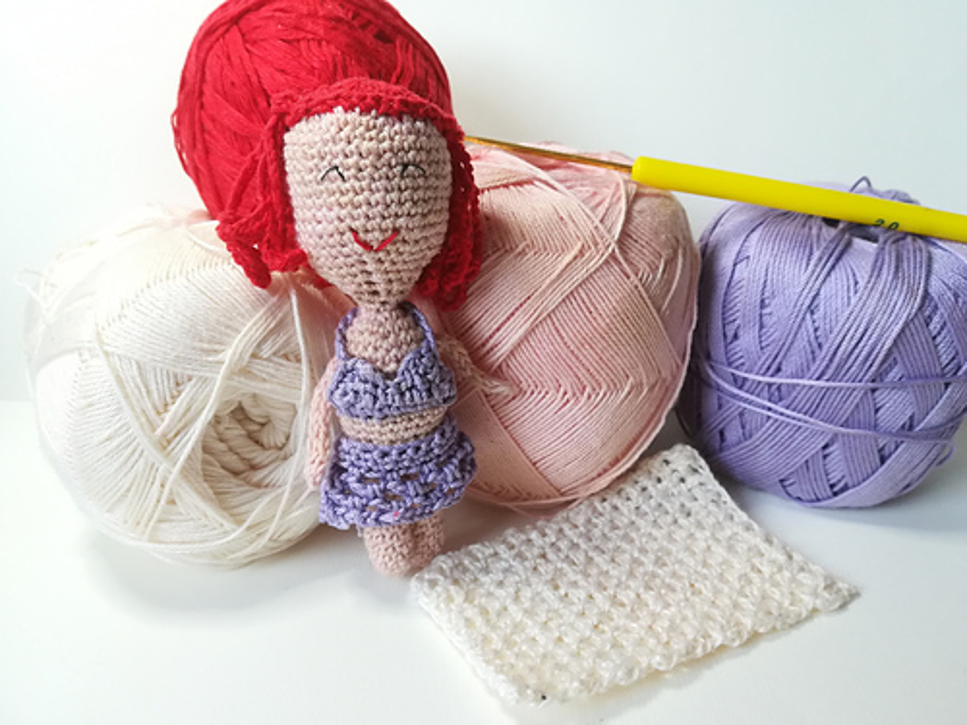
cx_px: 484
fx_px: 726
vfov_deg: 53.1
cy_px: 362
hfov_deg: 67.3
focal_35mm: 26
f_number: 2.2
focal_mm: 3.83
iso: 100
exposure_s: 1/33.3
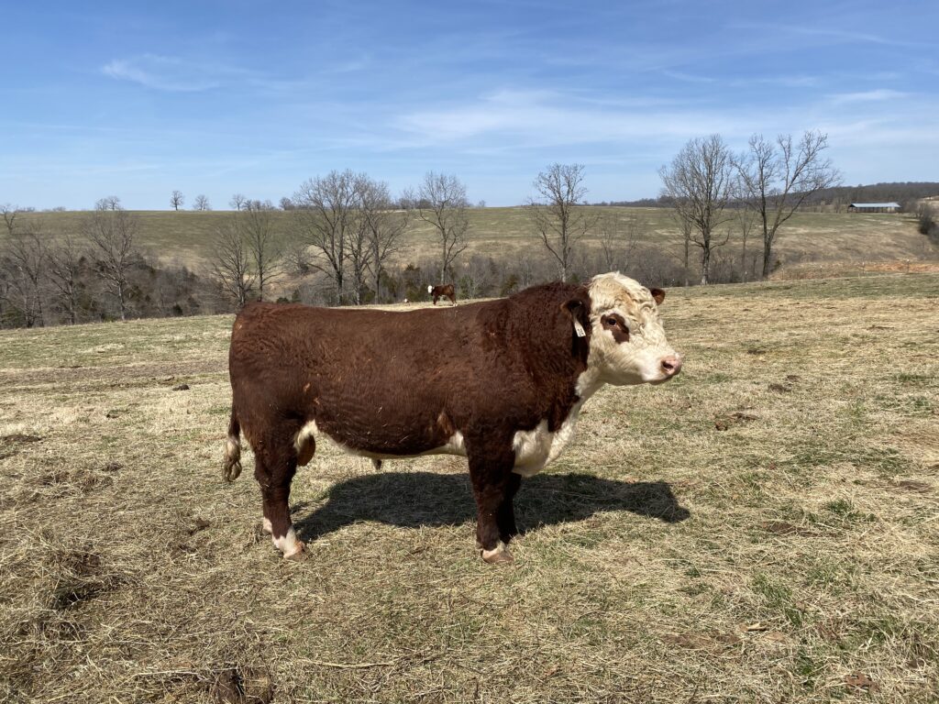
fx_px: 705
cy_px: 352
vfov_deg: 53.1
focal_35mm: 26
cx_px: 470
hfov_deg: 67.3
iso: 32
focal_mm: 4.25
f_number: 1.8
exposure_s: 1/3205
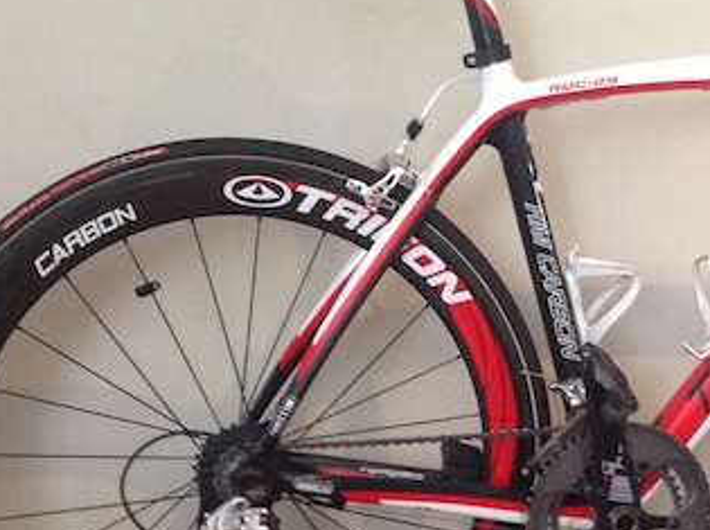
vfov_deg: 16.5
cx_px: 602
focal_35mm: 89
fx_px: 1822
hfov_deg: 21.7
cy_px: 388
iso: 250
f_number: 2.4
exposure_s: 1/15
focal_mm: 4.28
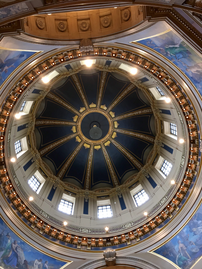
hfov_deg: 48.2
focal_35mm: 29
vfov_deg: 61.7
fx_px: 226
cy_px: 134
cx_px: 101
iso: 64
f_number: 2.2
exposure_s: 1/30
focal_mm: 4.15
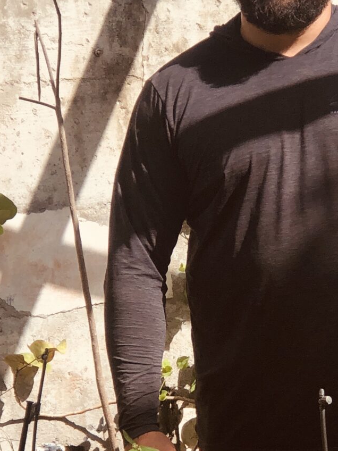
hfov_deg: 8.6
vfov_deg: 11.5
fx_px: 2239
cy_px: 313
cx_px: 252
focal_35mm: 172
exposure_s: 1/329
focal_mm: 6.6
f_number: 2.8
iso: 20
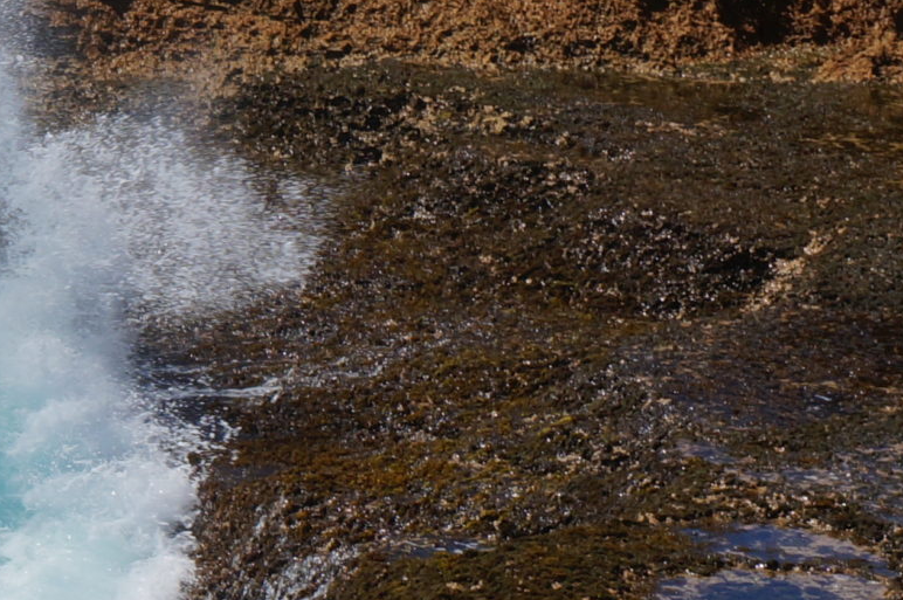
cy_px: 382
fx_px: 4233
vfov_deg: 8.1
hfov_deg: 11.4
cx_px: -633
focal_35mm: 169
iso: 100
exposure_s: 1/320
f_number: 13
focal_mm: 29
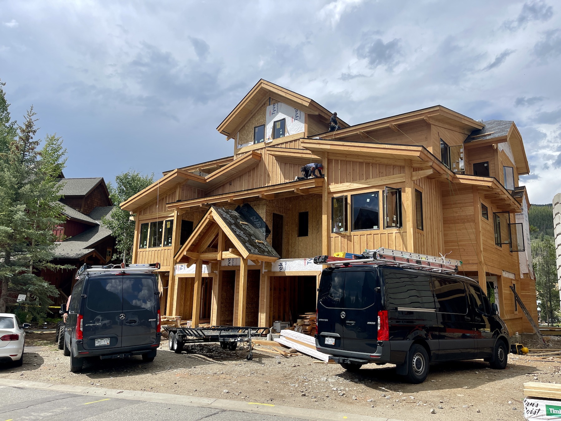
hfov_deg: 69.4
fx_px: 405
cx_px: 280
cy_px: 210
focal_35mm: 25
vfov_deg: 54.9
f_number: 1.6
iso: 32
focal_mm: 5.1
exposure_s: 1/4525
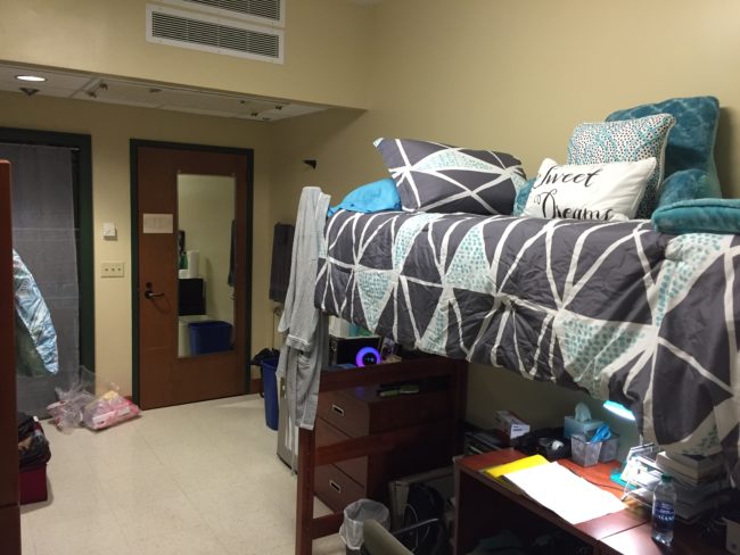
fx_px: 620
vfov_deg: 48.3
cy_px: 278
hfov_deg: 61.6
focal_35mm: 29
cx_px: 370
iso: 125
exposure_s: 1/30
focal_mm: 4.15
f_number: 2.2
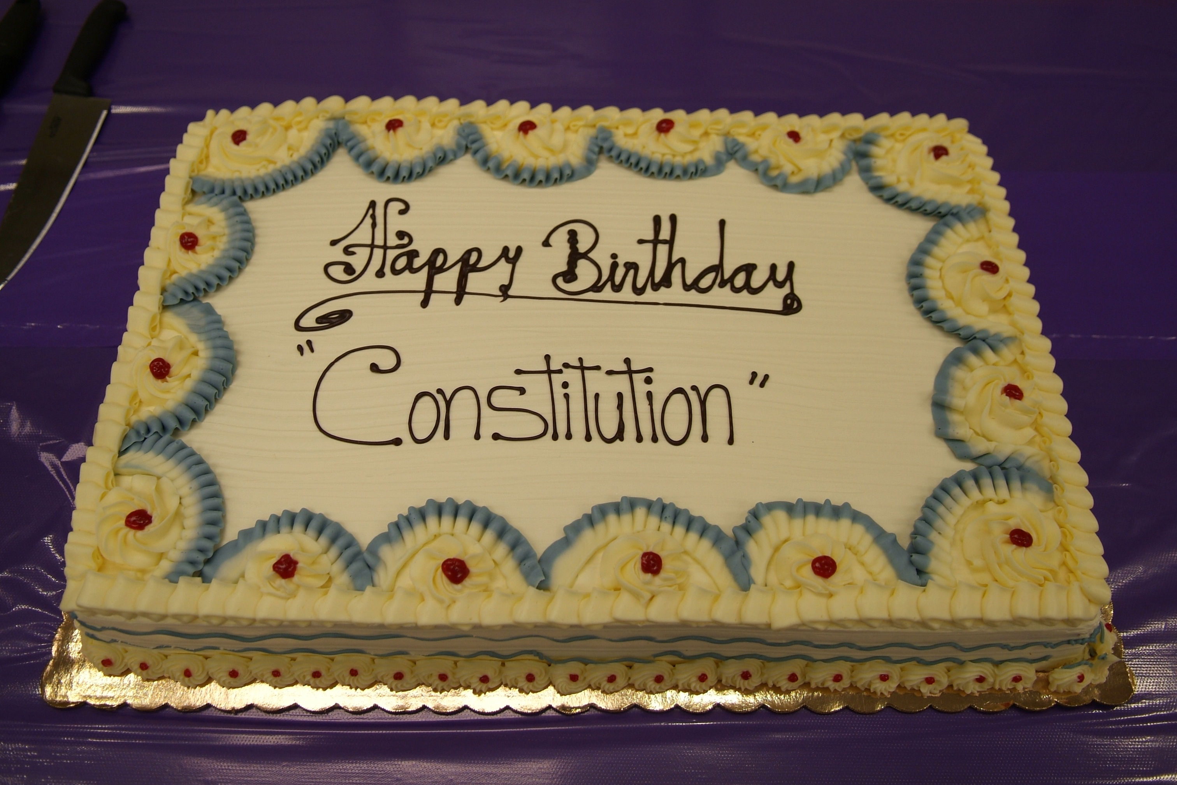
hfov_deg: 63.7
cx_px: 588
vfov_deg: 45.0
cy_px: 392
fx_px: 948
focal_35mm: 29
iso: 400
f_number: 2.8
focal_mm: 19
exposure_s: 1/250
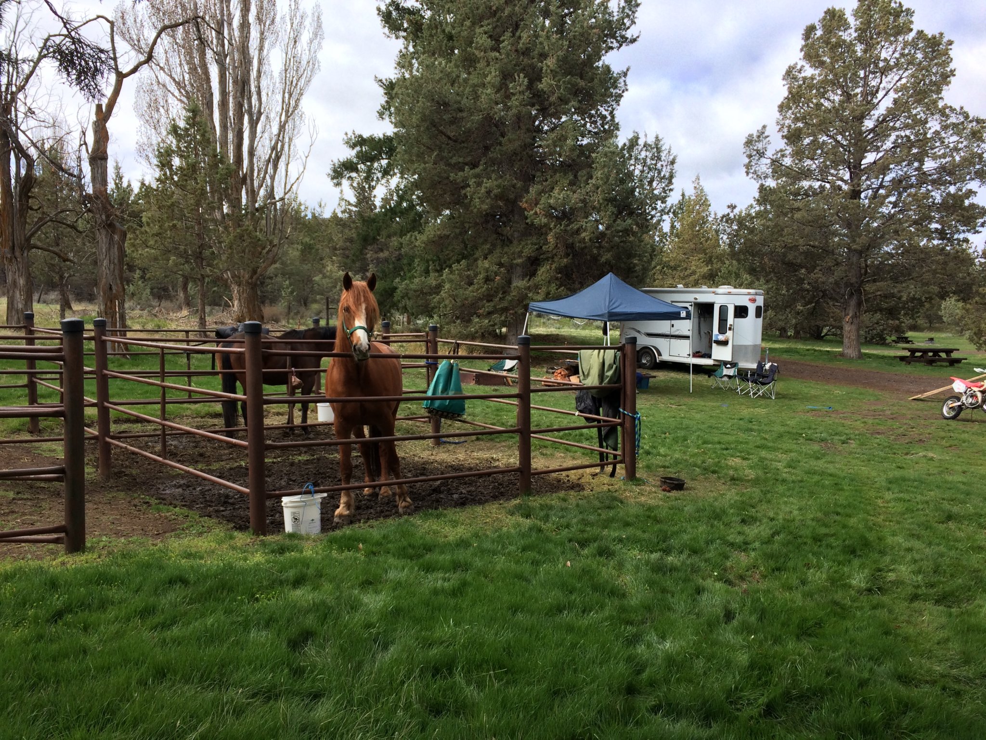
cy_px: 370
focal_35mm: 29
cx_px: 493
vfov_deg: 48.2
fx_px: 826
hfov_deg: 61.7
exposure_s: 1/954
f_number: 2.2
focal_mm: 4.15
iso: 32
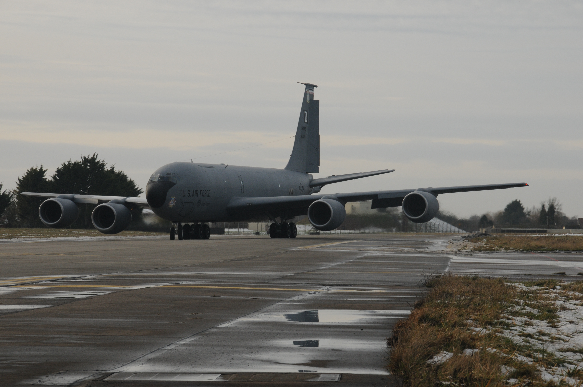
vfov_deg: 8.7
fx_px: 2548
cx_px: 292
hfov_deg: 13.1
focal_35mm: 158
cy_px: 194
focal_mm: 105
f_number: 14
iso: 400
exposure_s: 1/250
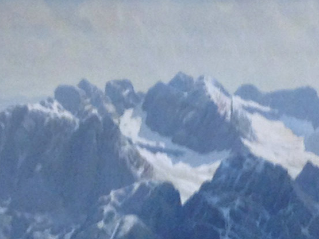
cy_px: 251
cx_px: 428
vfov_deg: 7.2
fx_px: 1898
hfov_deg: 9.4
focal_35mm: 206
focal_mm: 4.28
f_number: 2.4
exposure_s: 1/20
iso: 64
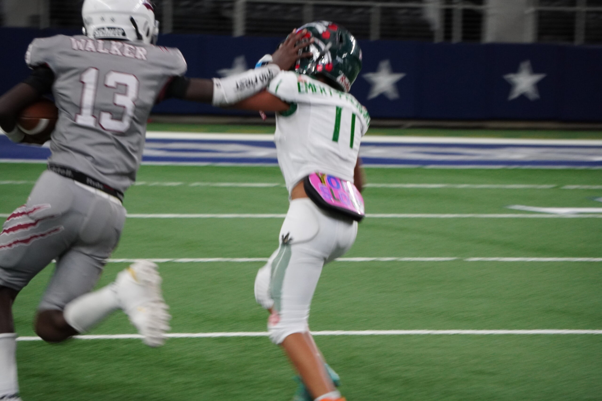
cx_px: 301
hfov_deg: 10.1
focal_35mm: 204
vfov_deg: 6.7
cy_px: 200
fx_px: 3411
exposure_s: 1/125
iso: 2000
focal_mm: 136
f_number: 5.6
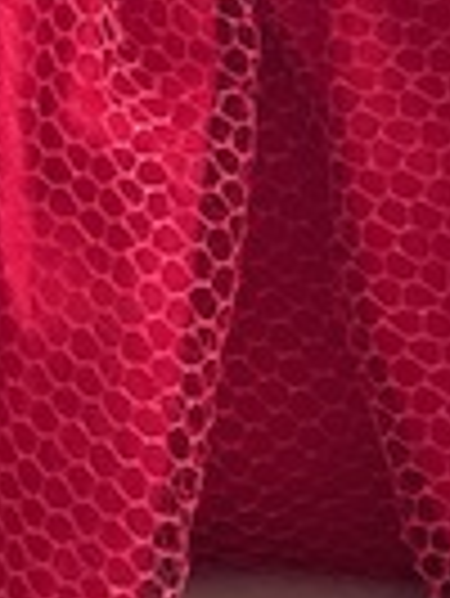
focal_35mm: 250
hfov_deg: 5.9
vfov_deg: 7.5
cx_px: -27
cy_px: -679
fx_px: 4326
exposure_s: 1/122
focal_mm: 6
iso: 200
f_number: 2
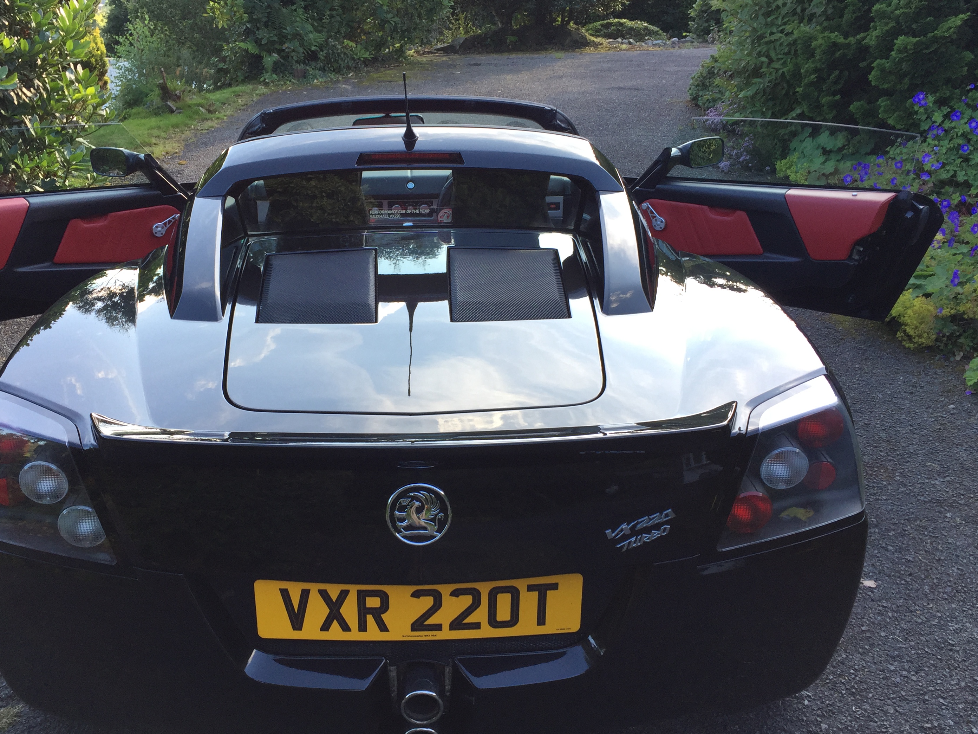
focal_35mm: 34
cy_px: 400
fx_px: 961
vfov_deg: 41.8
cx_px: 428
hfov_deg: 53.8
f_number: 2.2
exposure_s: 1/173
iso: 32
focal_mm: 4.15
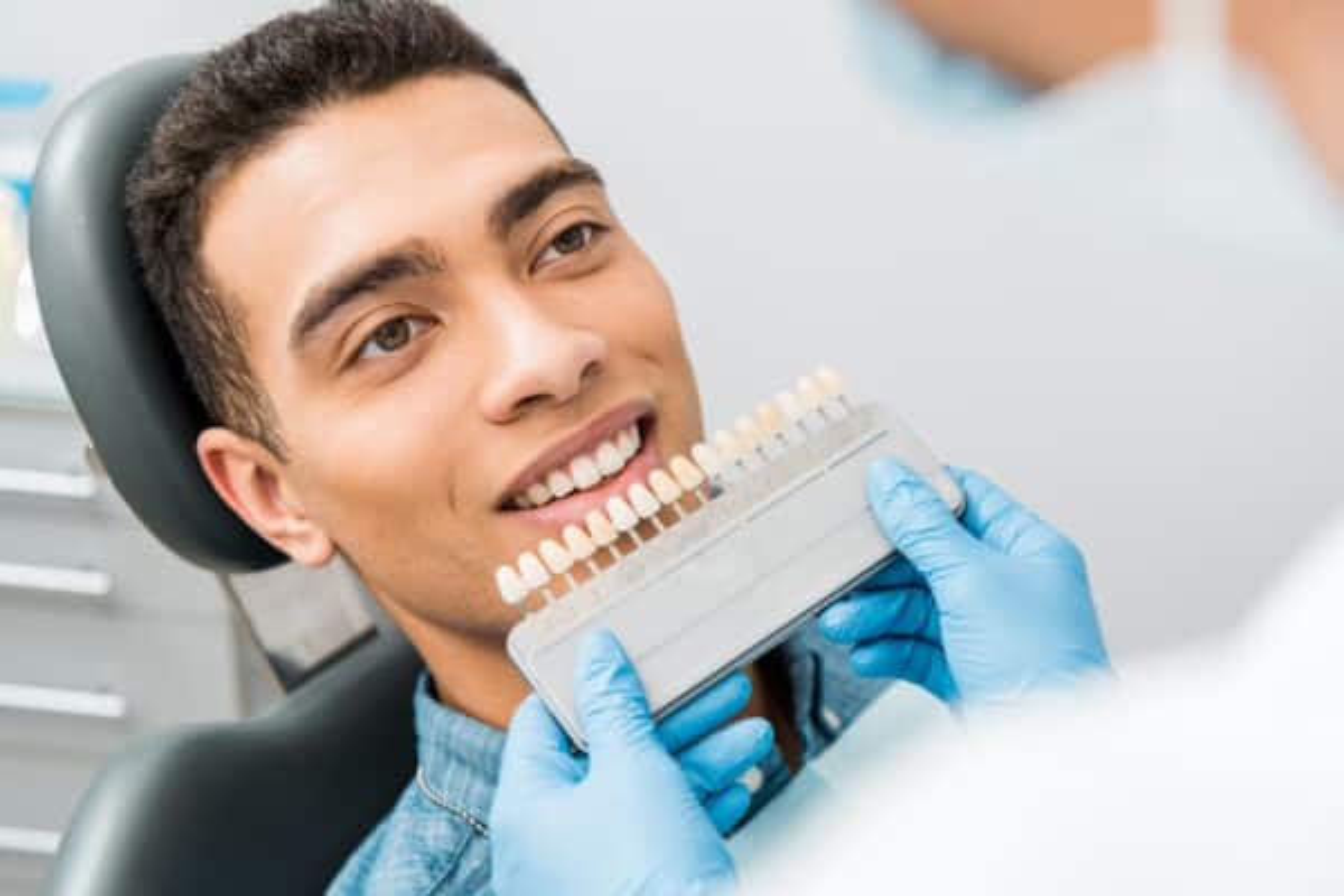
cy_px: 448
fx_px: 1867
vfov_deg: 27.0
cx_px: 672
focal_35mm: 50
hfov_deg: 39.6
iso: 400
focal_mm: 50
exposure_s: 1/200
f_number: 4.5
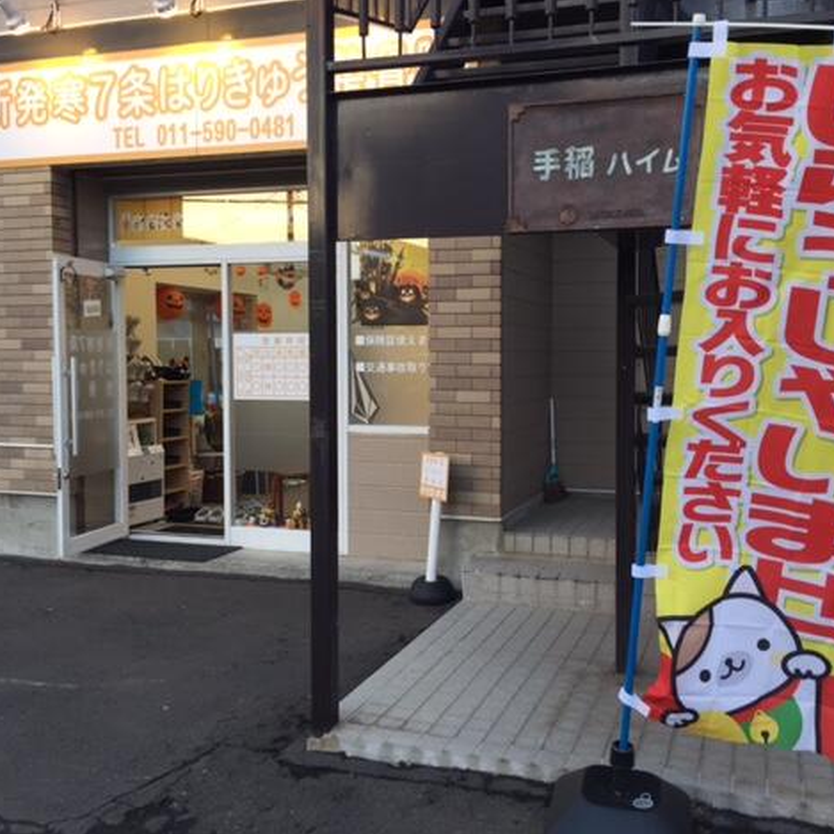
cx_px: 445
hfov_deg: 47.2
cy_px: 409
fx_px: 954
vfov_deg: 47.2
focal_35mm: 35
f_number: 2.2
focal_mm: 4.15
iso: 32
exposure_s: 1/40
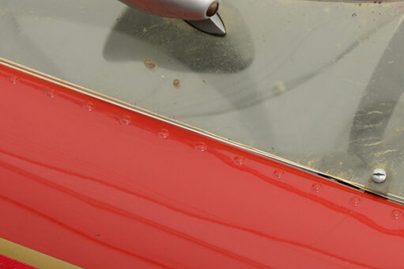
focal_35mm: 406
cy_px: 278
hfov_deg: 5.1
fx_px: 4553
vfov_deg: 3.4
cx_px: 266
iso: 400
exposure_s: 1/200
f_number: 6.3
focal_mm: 135
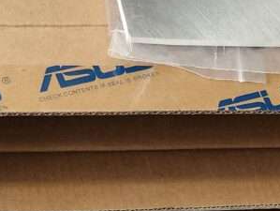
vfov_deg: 10.8
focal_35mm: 118
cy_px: 502
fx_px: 956
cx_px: 45
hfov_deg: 16.5
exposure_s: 1/120
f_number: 1.8
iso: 640
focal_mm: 6.4
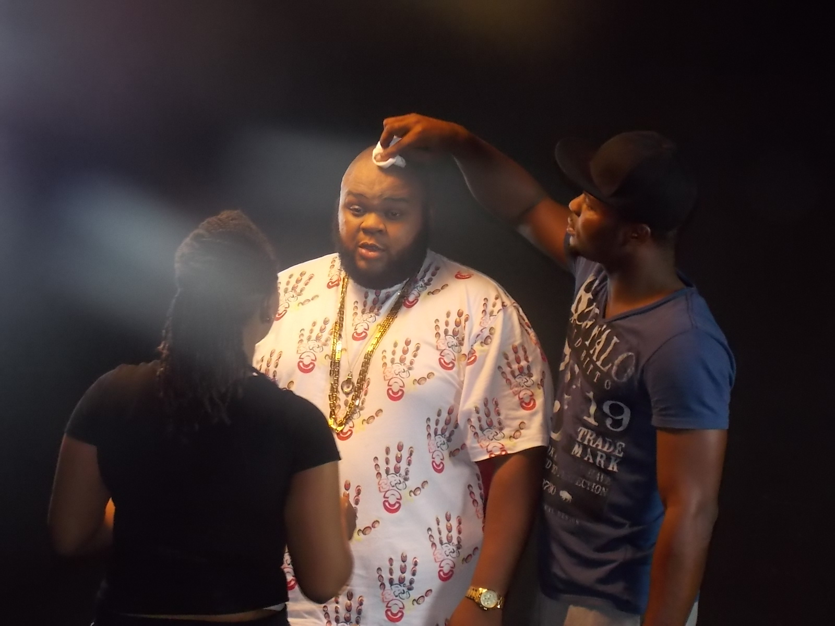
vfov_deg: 17.2
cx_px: 418
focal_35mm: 86
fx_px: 2074
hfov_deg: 22.8
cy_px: 313
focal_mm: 15.3
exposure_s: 1/60
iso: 250
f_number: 4.4
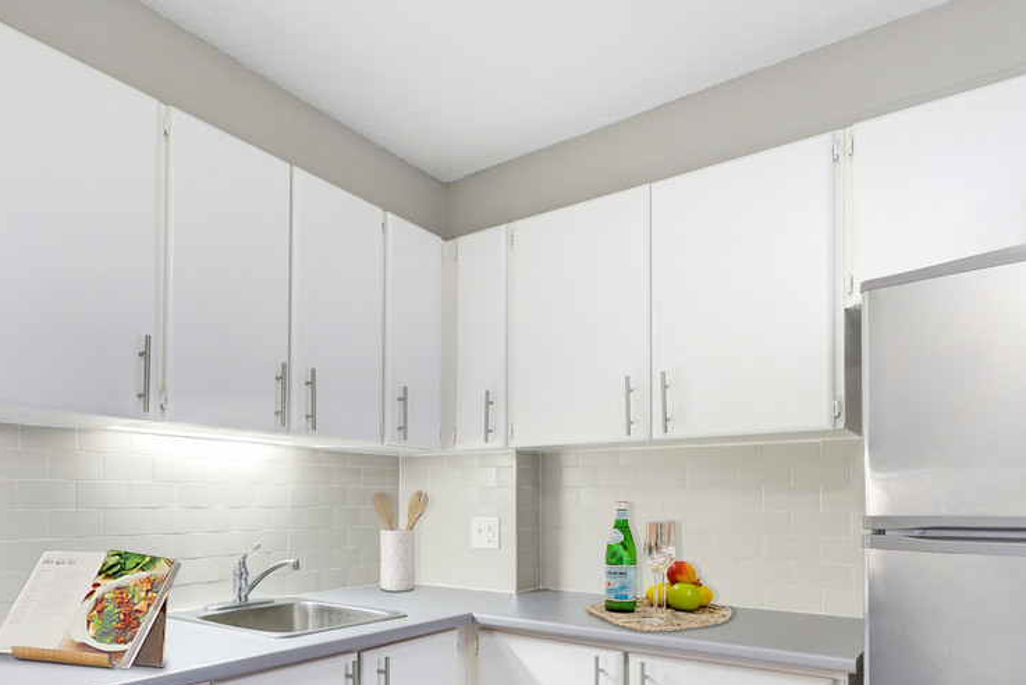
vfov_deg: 49.1
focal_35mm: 25
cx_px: 374
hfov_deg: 70.1
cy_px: 523
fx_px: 713
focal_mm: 16
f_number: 10
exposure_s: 1/4
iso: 400
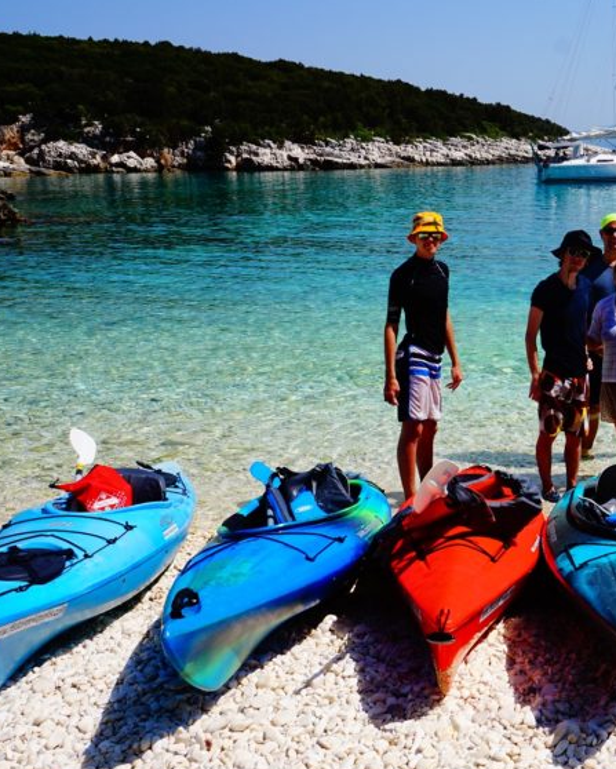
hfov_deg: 32.2
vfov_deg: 42.1
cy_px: 395
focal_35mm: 44
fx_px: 999
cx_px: 579
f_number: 14
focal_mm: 17
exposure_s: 1/160
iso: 100
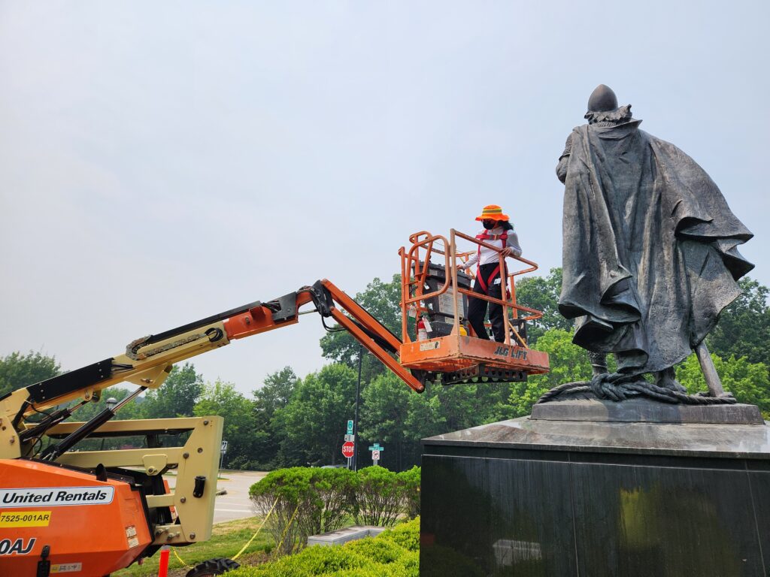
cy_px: 288
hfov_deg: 73.9
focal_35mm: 23
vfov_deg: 58.9
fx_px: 512
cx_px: 385
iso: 20
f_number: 1.8
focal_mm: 5.4
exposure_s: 1/2600
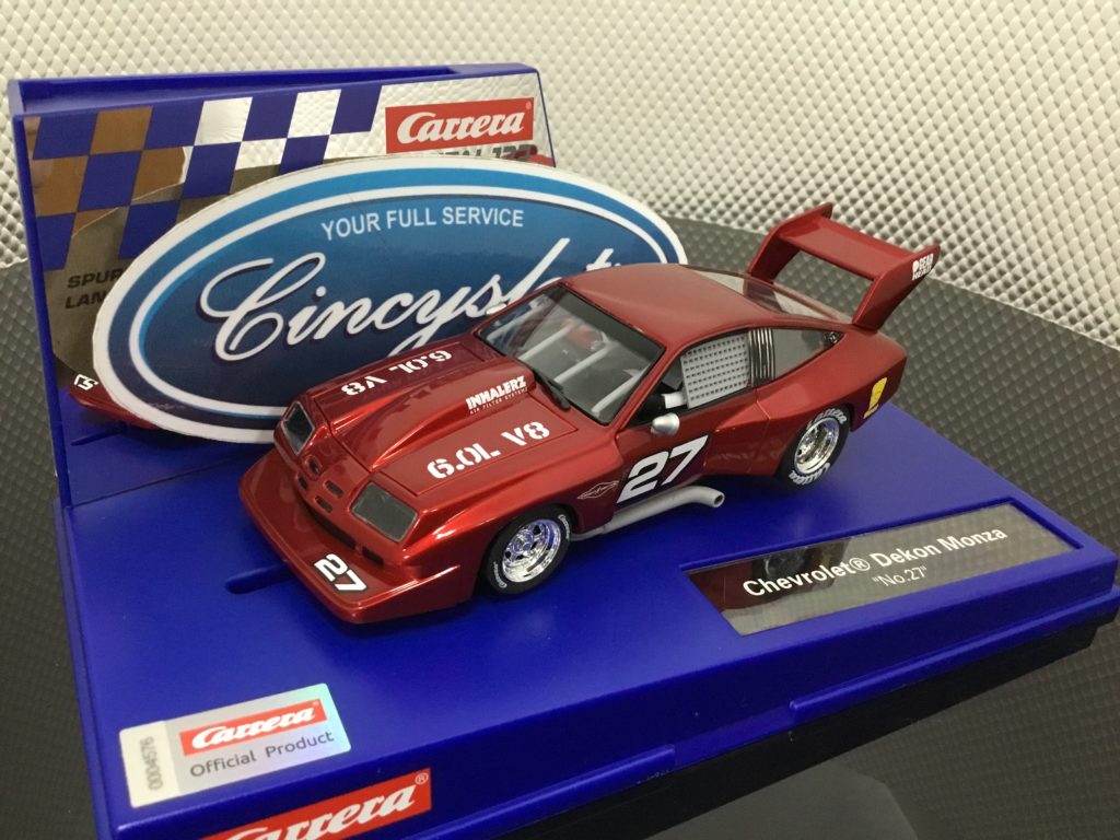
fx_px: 1003
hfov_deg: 58.4
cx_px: 560
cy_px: 420
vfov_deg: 45.4
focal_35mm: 31
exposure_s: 1/20
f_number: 2.4
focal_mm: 3.3
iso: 200
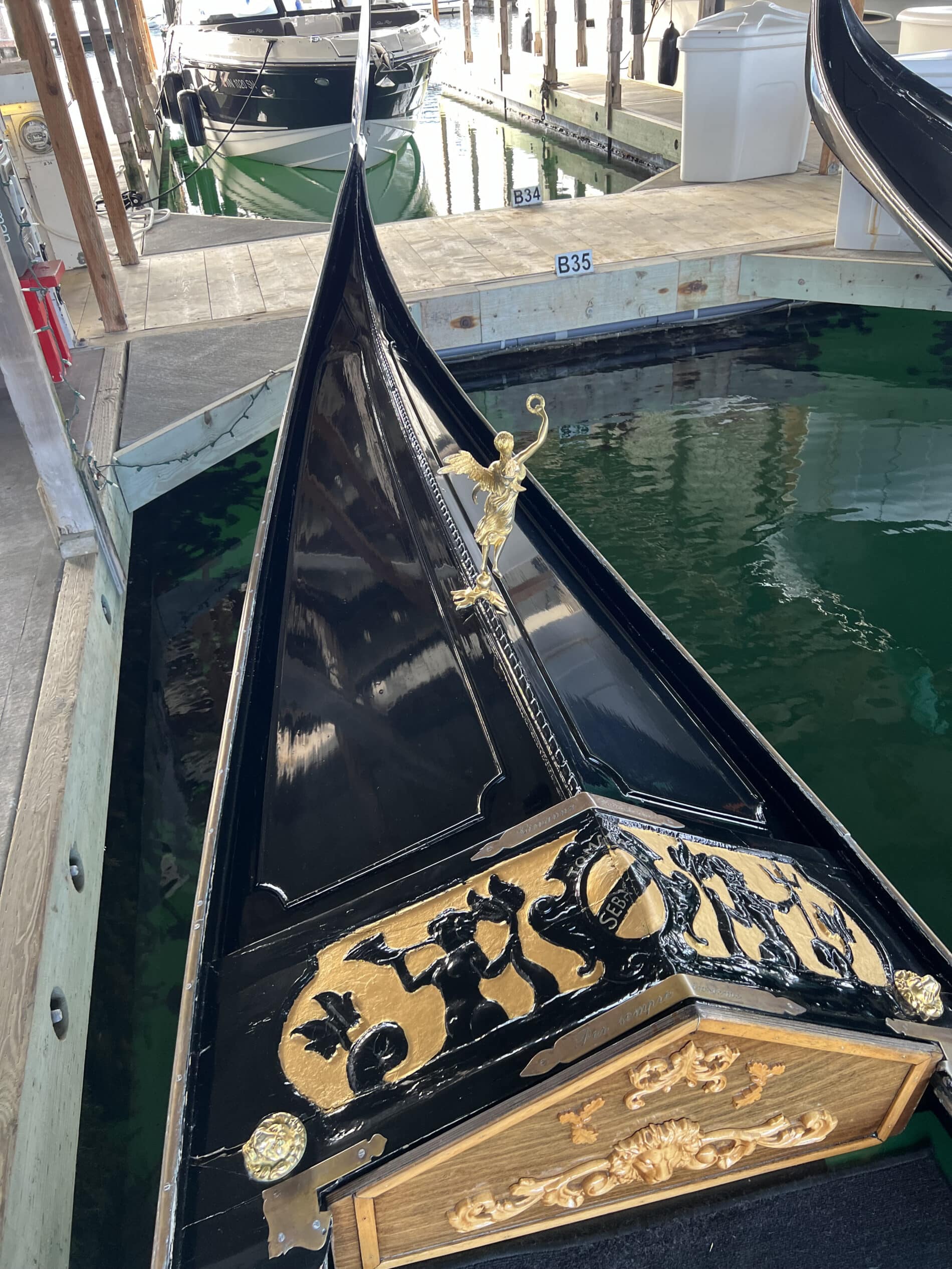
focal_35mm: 26
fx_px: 953
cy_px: 634
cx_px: 476
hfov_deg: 53.1
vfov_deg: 67.3
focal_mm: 5.7
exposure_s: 1/121
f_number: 1.5
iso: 125
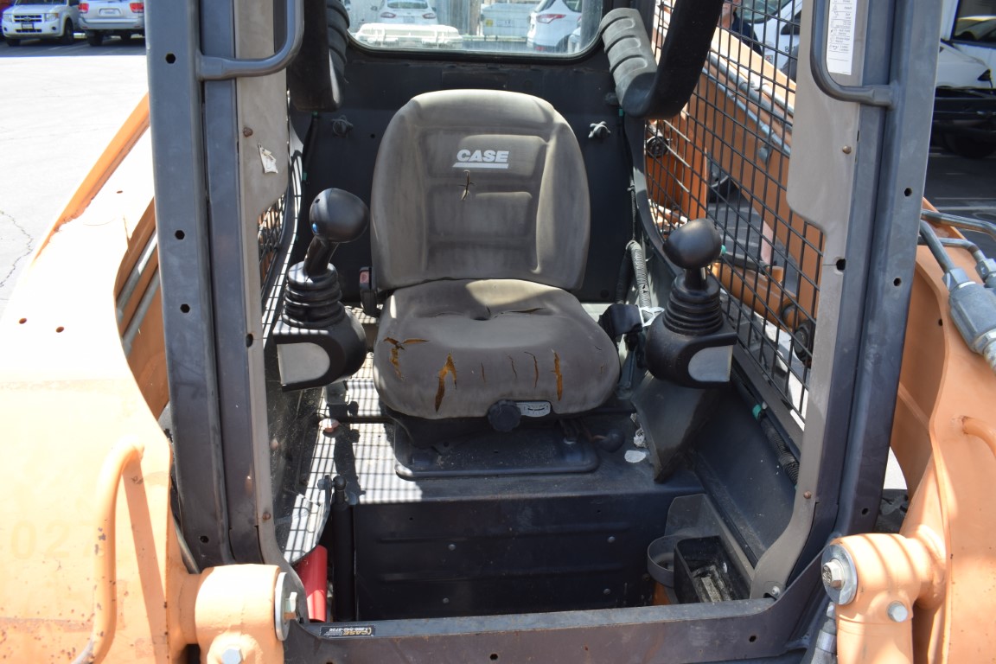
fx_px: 747
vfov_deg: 47.9
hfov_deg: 67.4
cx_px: 498
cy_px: 332
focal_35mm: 27
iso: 400
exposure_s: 1/250
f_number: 8
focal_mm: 18
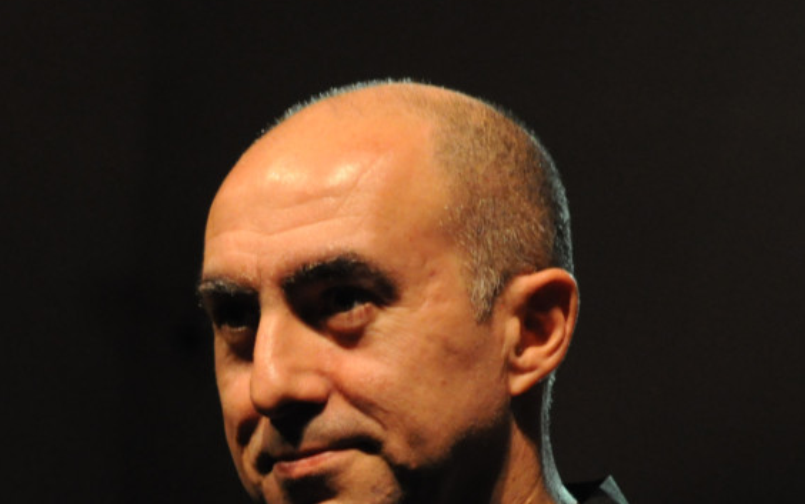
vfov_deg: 4.0
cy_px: 540
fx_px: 7224
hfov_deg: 6.4
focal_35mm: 329
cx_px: 238
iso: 1600
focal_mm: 95
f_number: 5.6
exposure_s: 1/60
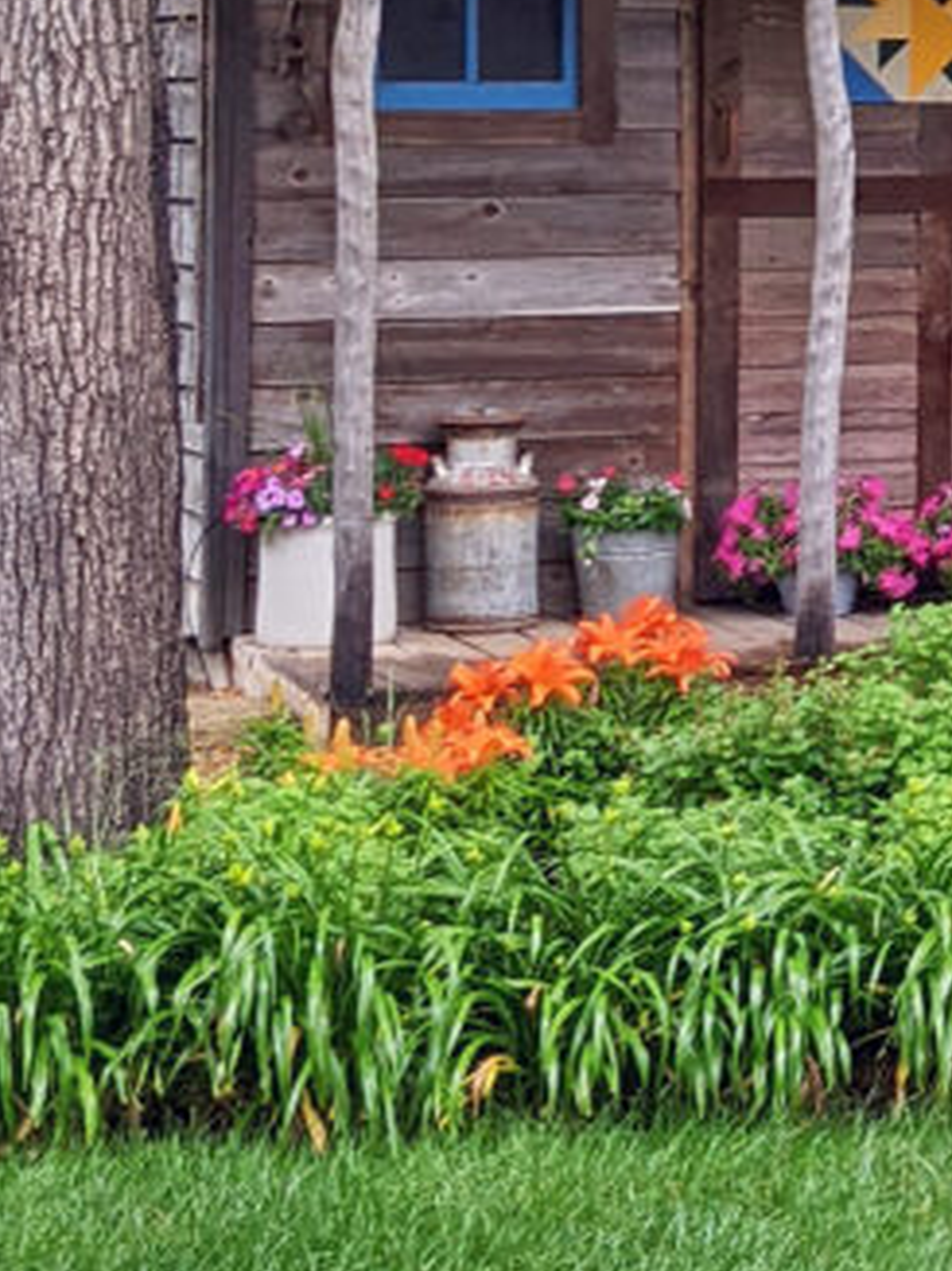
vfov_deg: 15.3
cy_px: 31
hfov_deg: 11.0
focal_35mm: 127
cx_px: 1609
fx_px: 4660
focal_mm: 4.38
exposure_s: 1/126
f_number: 1.73
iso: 45
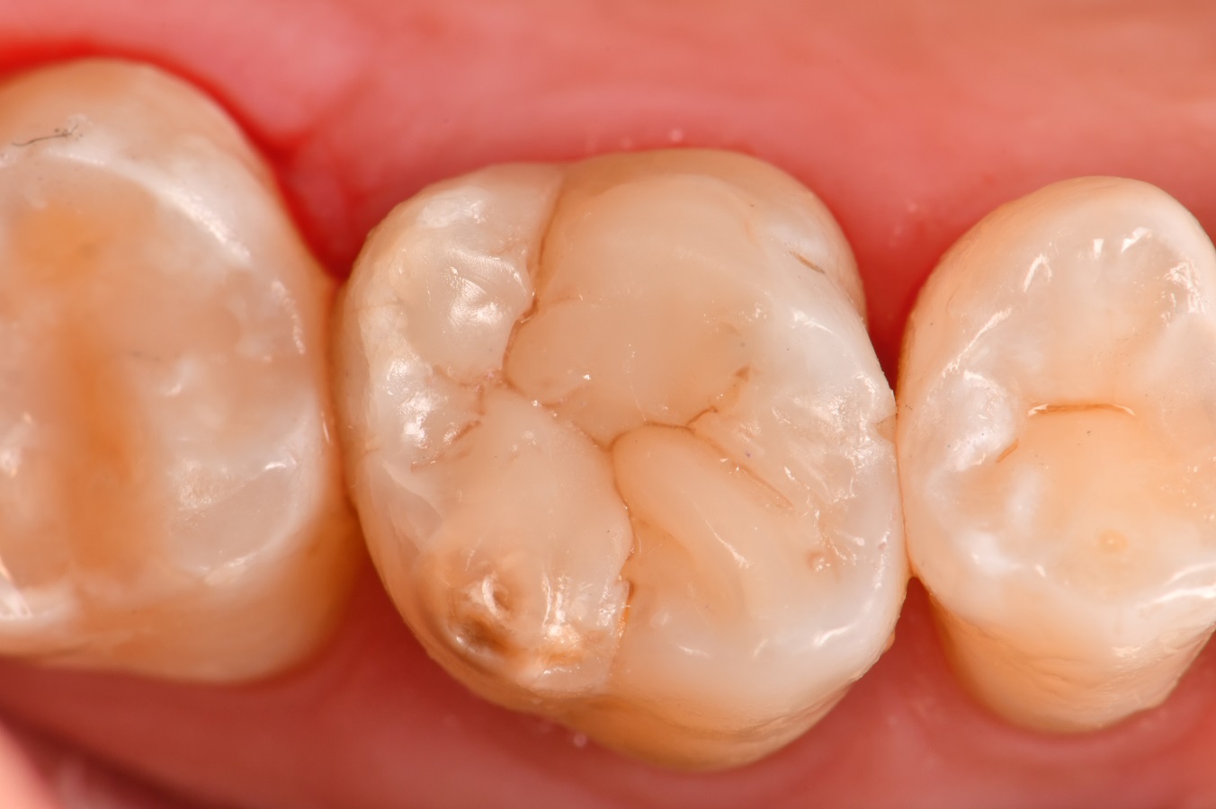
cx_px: 608
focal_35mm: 157
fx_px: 5300
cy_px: 404
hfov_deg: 13.1
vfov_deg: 8.7
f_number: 32
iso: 200
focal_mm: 105
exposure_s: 1/160
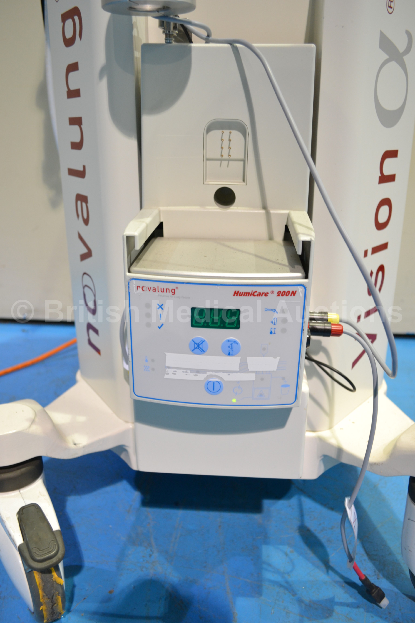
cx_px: 208
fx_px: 519
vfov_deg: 61.9
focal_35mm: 30
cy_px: 312
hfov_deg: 43.6
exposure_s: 1/15
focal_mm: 20
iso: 500
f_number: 3.8
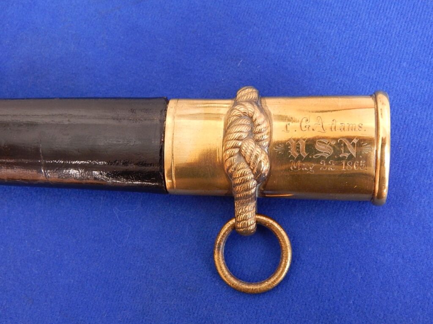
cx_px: 216
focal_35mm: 38
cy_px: 162
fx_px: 475
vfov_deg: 37.7
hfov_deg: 49.0
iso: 400
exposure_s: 1/13
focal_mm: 6.8
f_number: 3.4
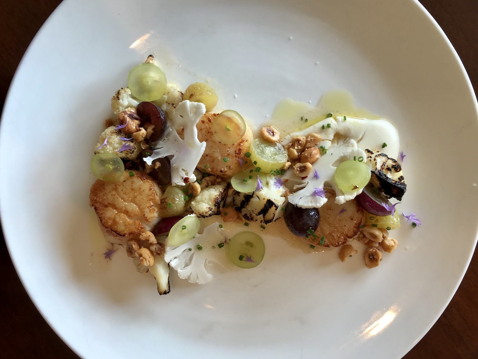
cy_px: 180
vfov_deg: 49.7
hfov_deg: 63.4
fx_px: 387
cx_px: 239
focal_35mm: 28
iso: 25
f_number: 1.8
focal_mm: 3.99
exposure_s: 1/60
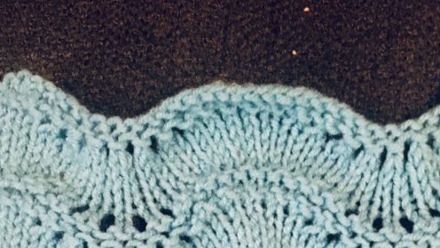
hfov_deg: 30.9
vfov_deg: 15.1
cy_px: 461
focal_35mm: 68
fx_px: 793
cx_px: 263
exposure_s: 1/15
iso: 500
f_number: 2.2
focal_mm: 4.15
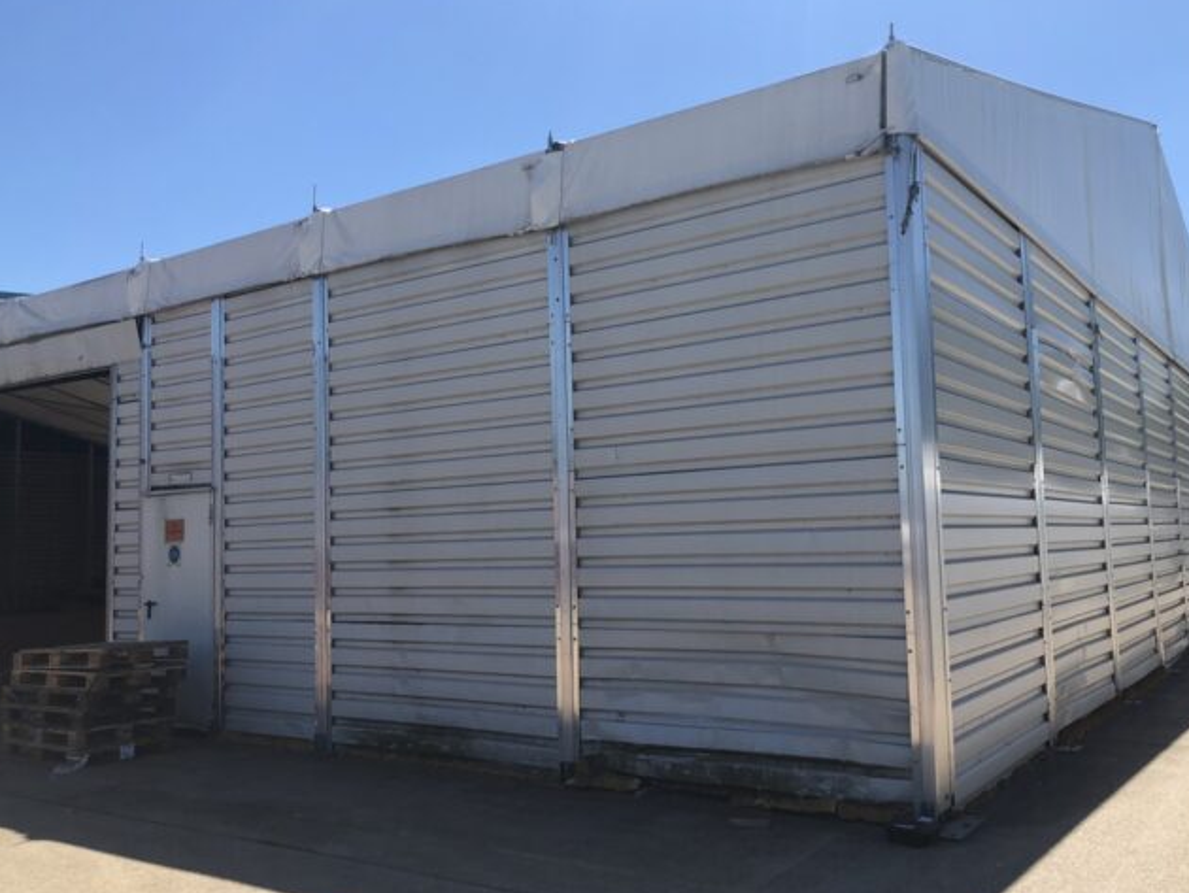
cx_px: 628
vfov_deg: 45.5
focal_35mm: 31
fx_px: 1065
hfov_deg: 58.3
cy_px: 470
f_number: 1.8
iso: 20
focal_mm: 3.99
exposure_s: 1/1779
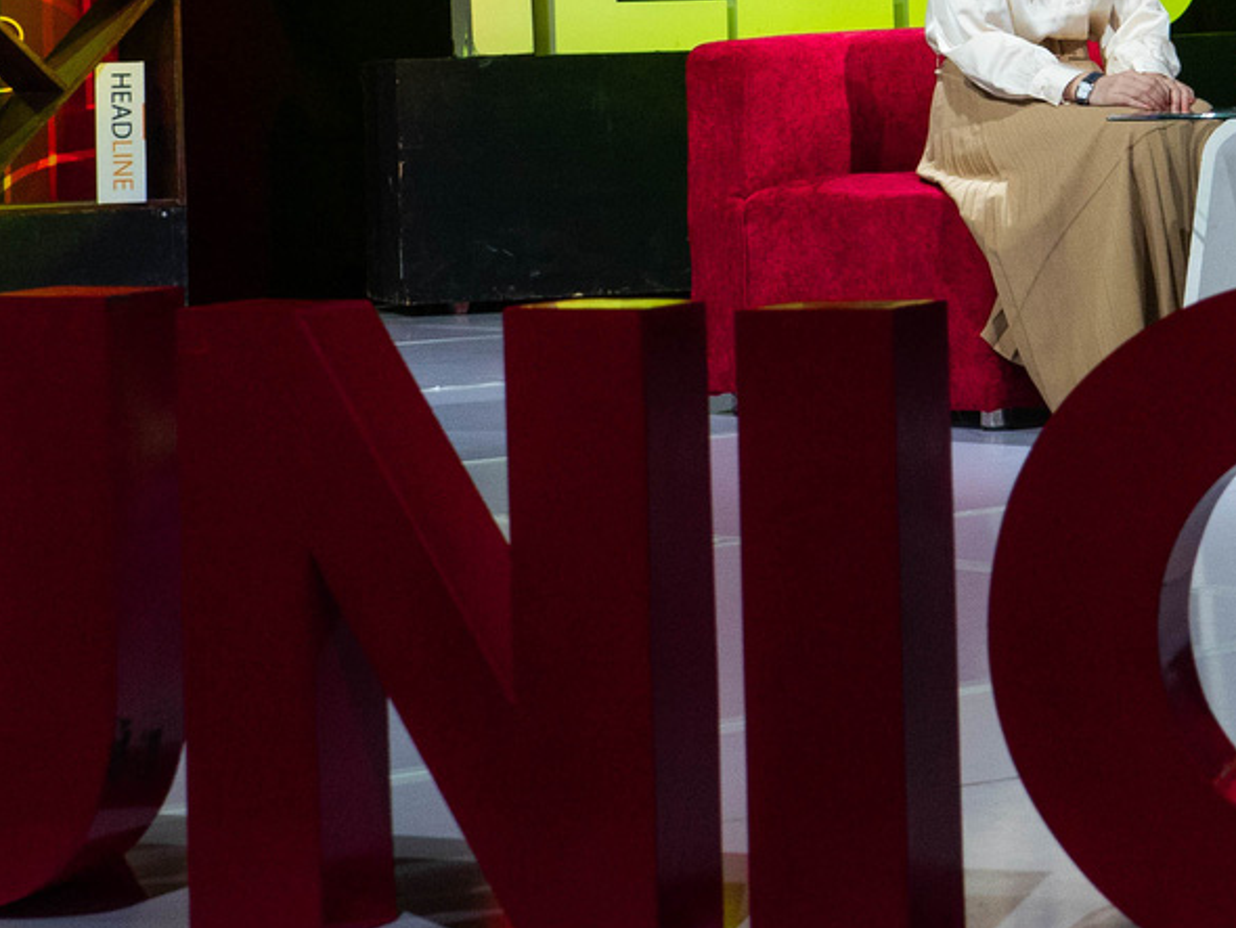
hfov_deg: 15.4
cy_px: -236
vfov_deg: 11.4
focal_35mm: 127
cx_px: 1033
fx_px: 4537
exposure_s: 1/40
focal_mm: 39
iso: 640
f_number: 5.6
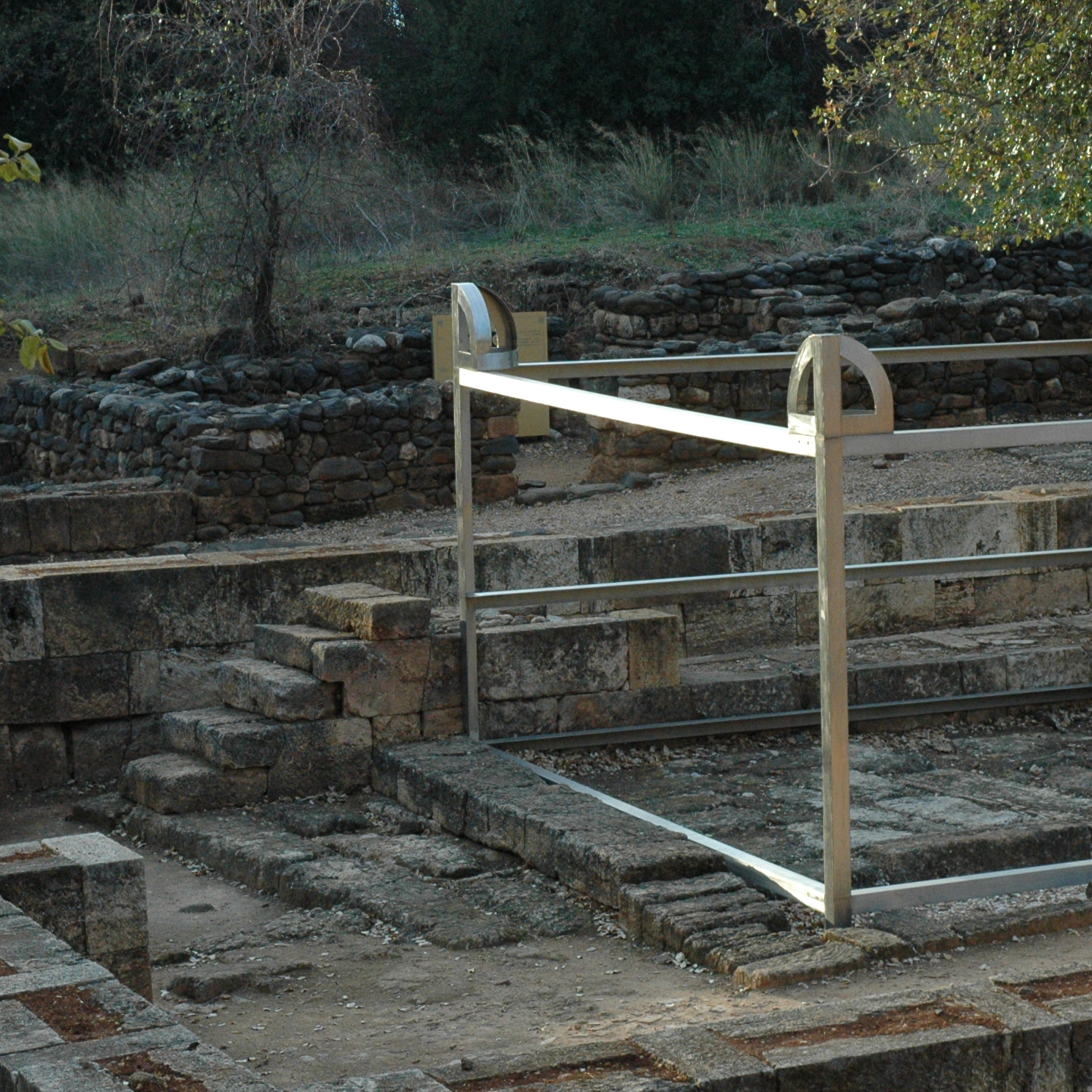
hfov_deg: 16.7
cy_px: 580
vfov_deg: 16.9
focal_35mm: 103
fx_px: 3676
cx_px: 964
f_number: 7.1
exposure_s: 1/200
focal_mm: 40
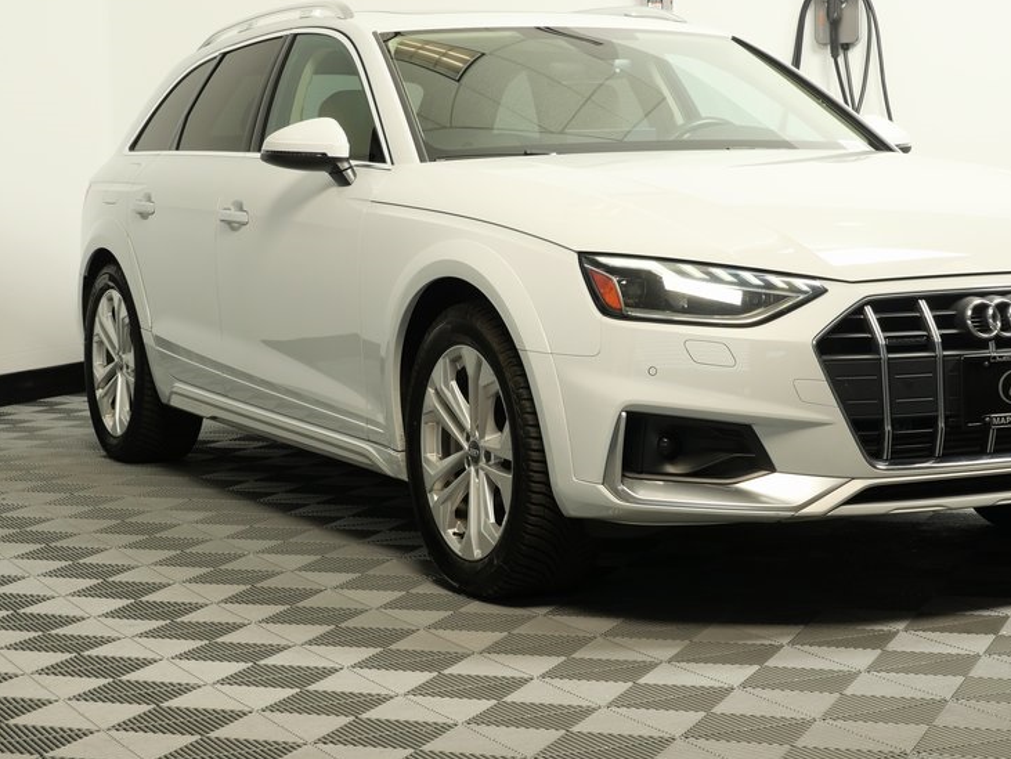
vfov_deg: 21.0
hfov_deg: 27.7
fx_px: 2045
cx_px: 589
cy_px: 386
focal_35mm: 70
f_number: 5.6
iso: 250
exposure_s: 1/200
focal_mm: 25
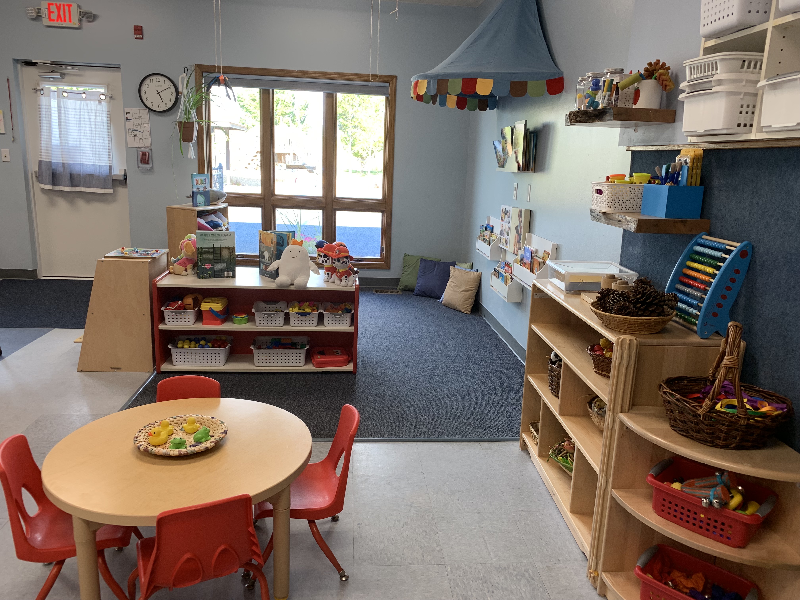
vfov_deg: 53.1
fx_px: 601
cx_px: 400
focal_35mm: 26
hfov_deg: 67.3
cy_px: 300
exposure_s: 1/60
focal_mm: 4.25
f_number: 1.8
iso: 50
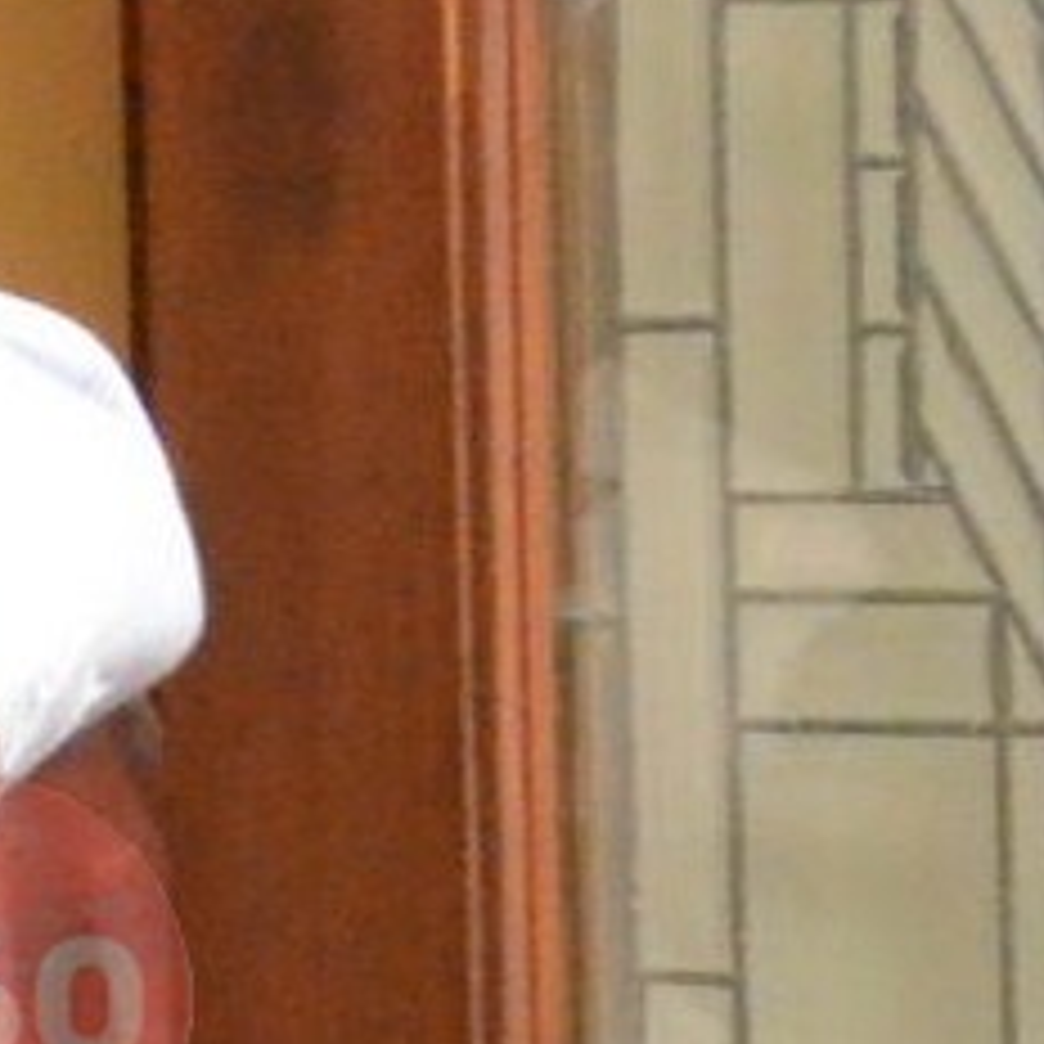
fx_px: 13750
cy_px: 999
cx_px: -828
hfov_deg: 4.3
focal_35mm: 403
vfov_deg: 4.3
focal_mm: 45
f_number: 9
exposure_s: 1/100
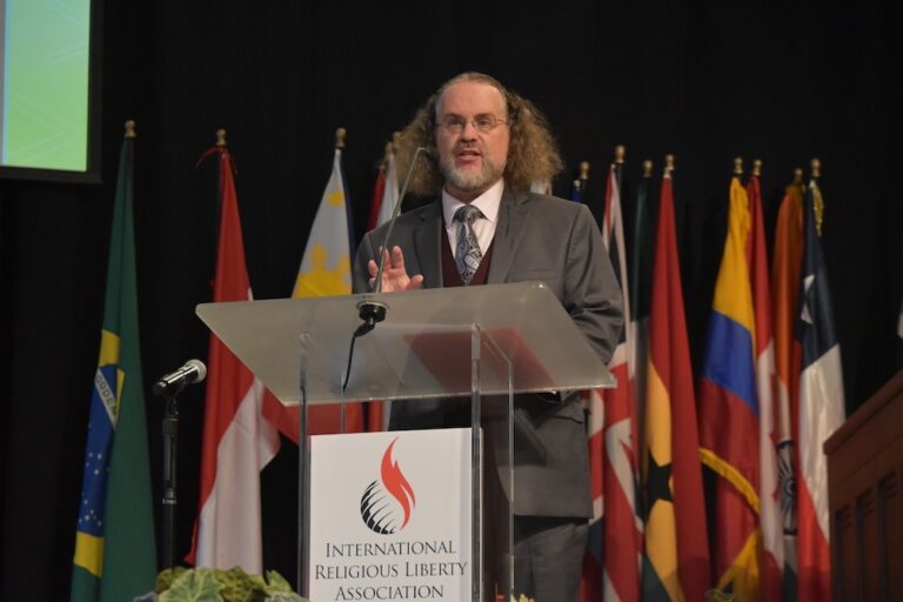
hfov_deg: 18.9
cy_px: 301
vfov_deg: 12.7
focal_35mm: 108
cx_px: 452
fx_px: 2709
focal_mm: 72
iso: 3200
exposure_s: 1/200
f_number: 4.5
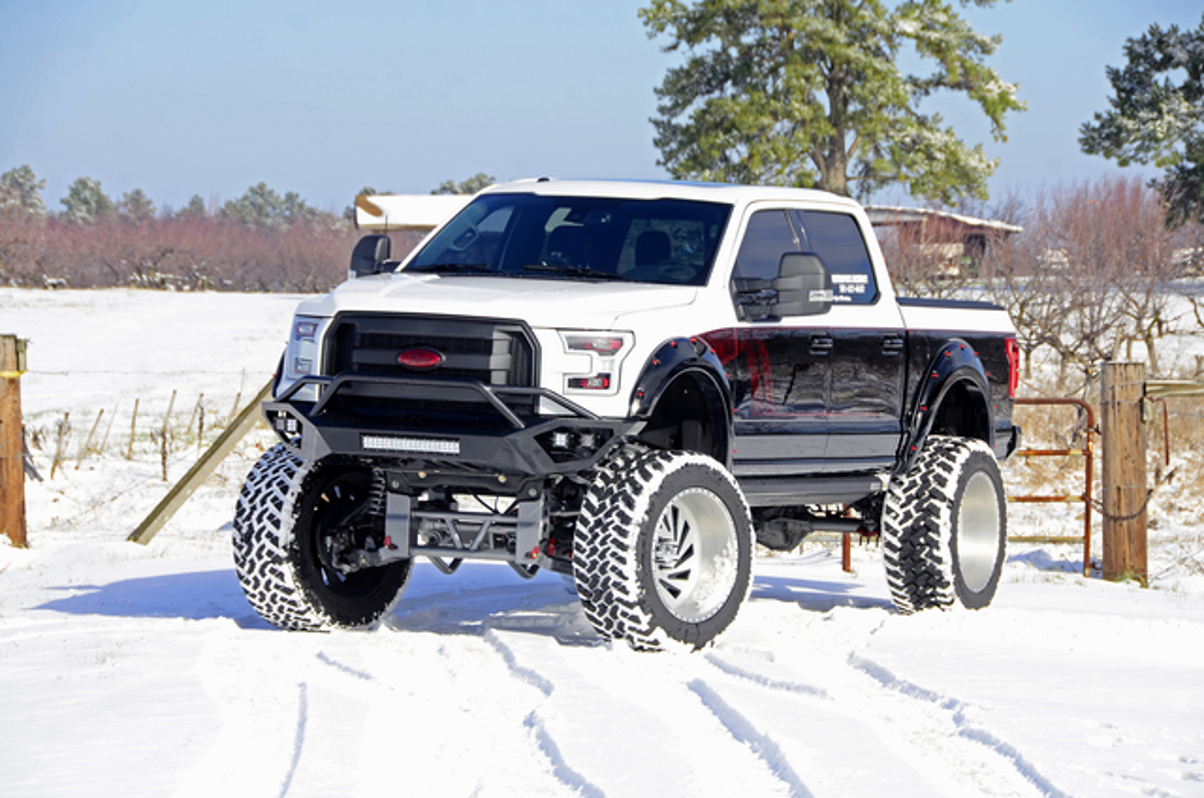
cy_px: 399
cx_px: 602
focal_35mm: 168
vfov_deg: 8.1
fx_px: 5607
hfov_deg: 12.3
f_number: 10
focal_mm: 112
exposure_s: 1/200
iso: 100
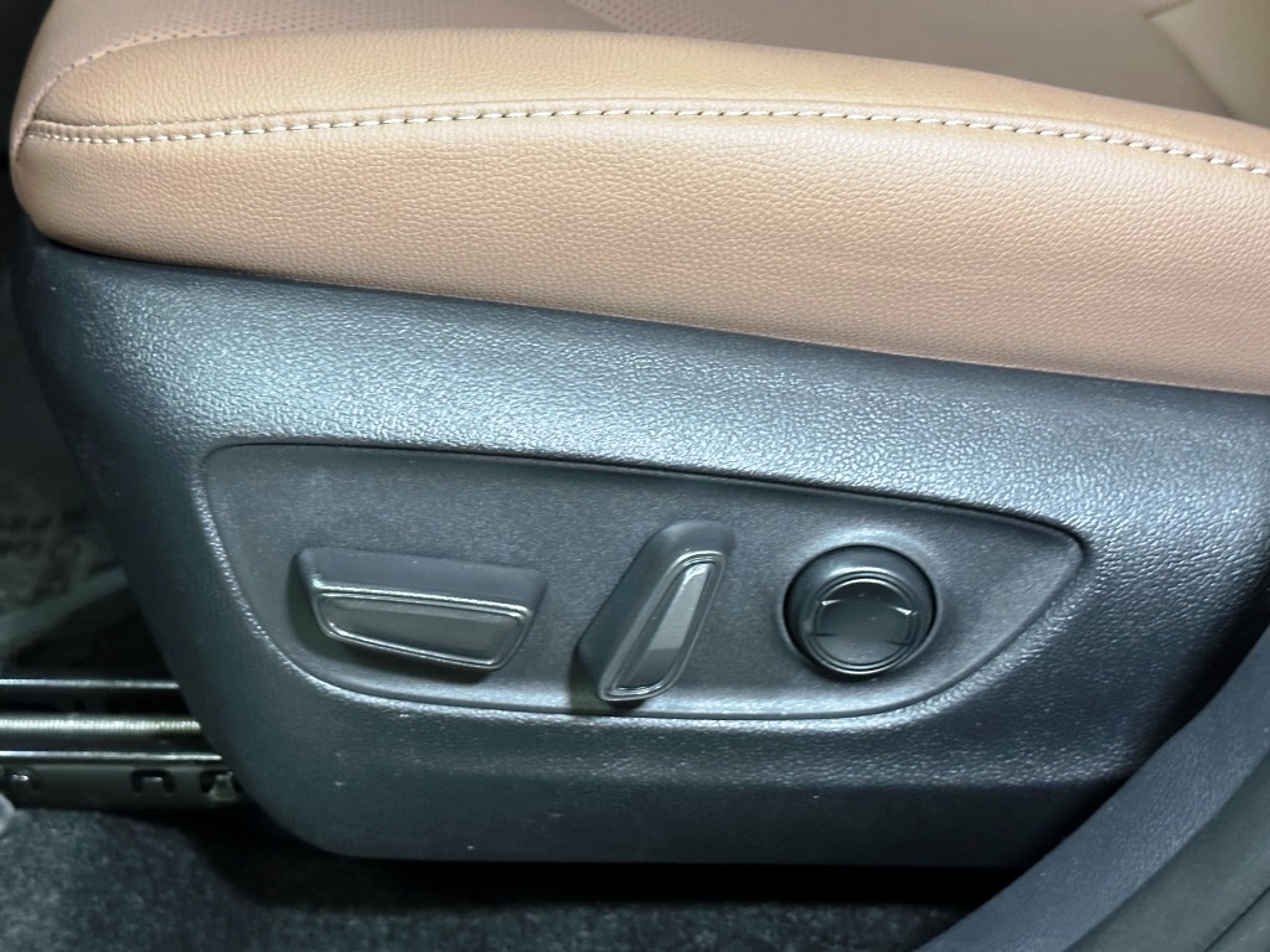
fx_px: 1761
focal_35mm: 48
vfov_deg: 30.3
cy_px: 476
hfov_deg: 39.7
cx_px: 635
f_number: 1.78
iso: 500
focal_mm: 6.86
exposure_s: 1/30
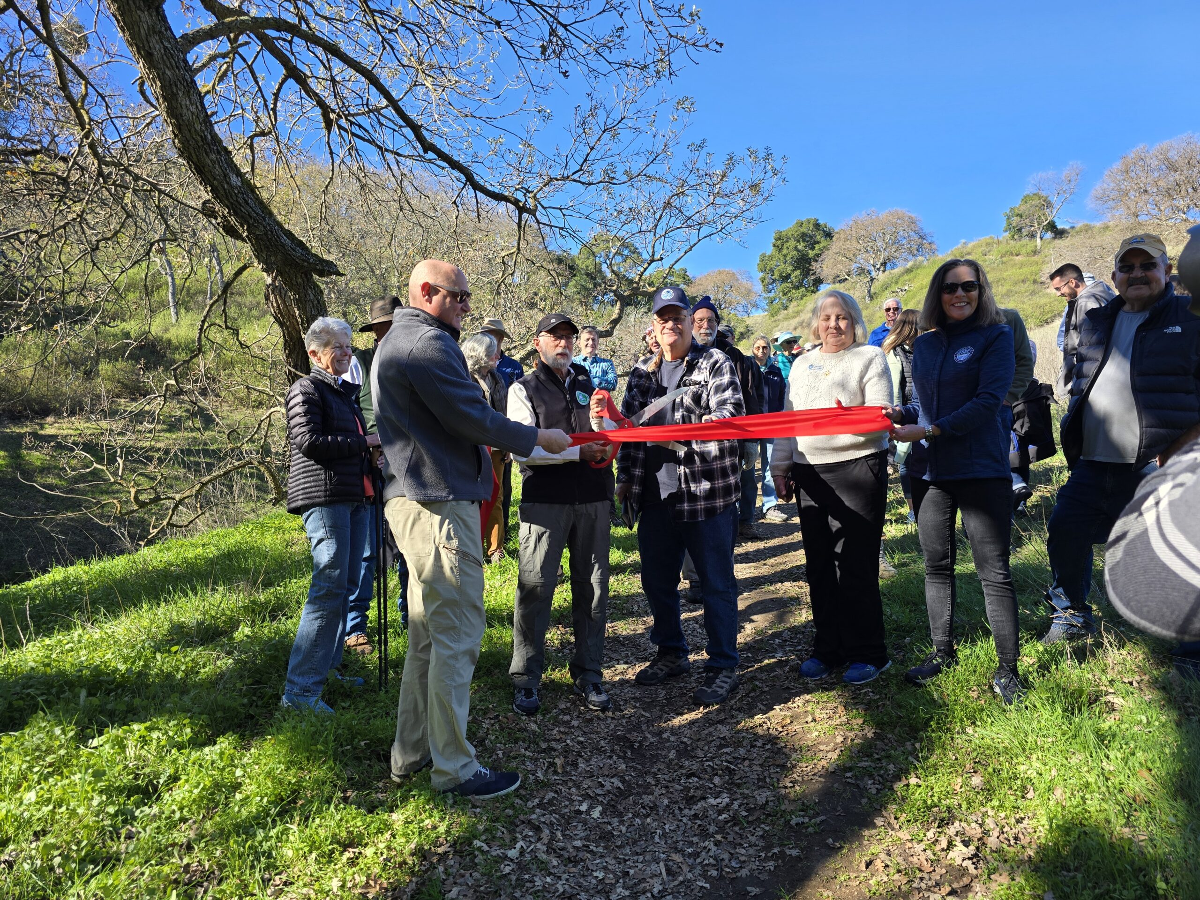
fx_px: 797
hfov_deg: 73.9
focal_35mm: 23
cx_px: 600
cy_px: 450
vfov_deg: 58.9
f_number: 1.7
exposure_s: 1/241
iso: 12
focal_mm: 6.3
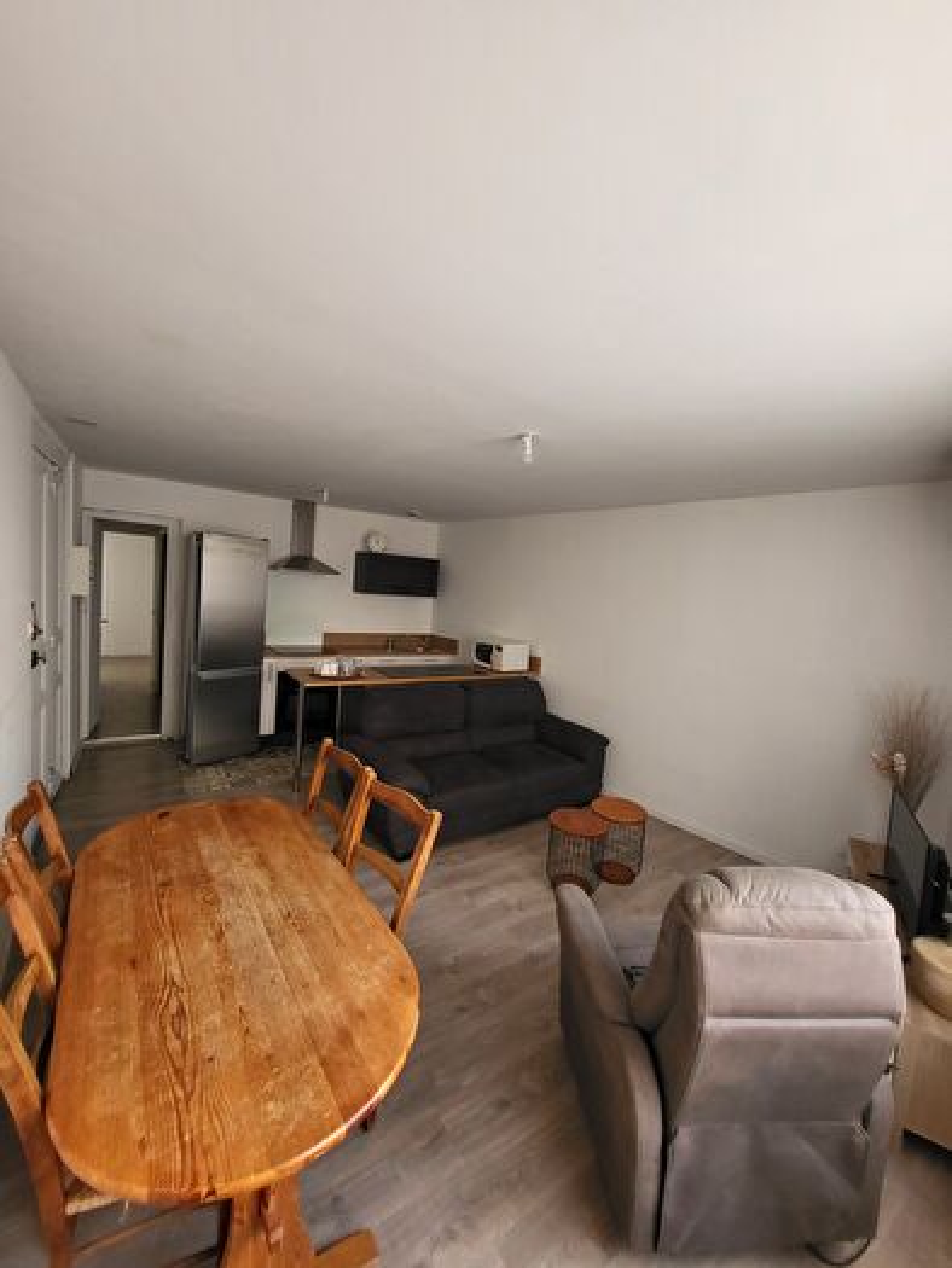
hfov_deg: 89.9
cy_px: 634
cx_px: 476
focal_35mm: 13
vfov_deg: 106.2
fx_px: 477
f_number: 2.2
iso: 200
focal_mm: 1.74
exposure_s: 1/50
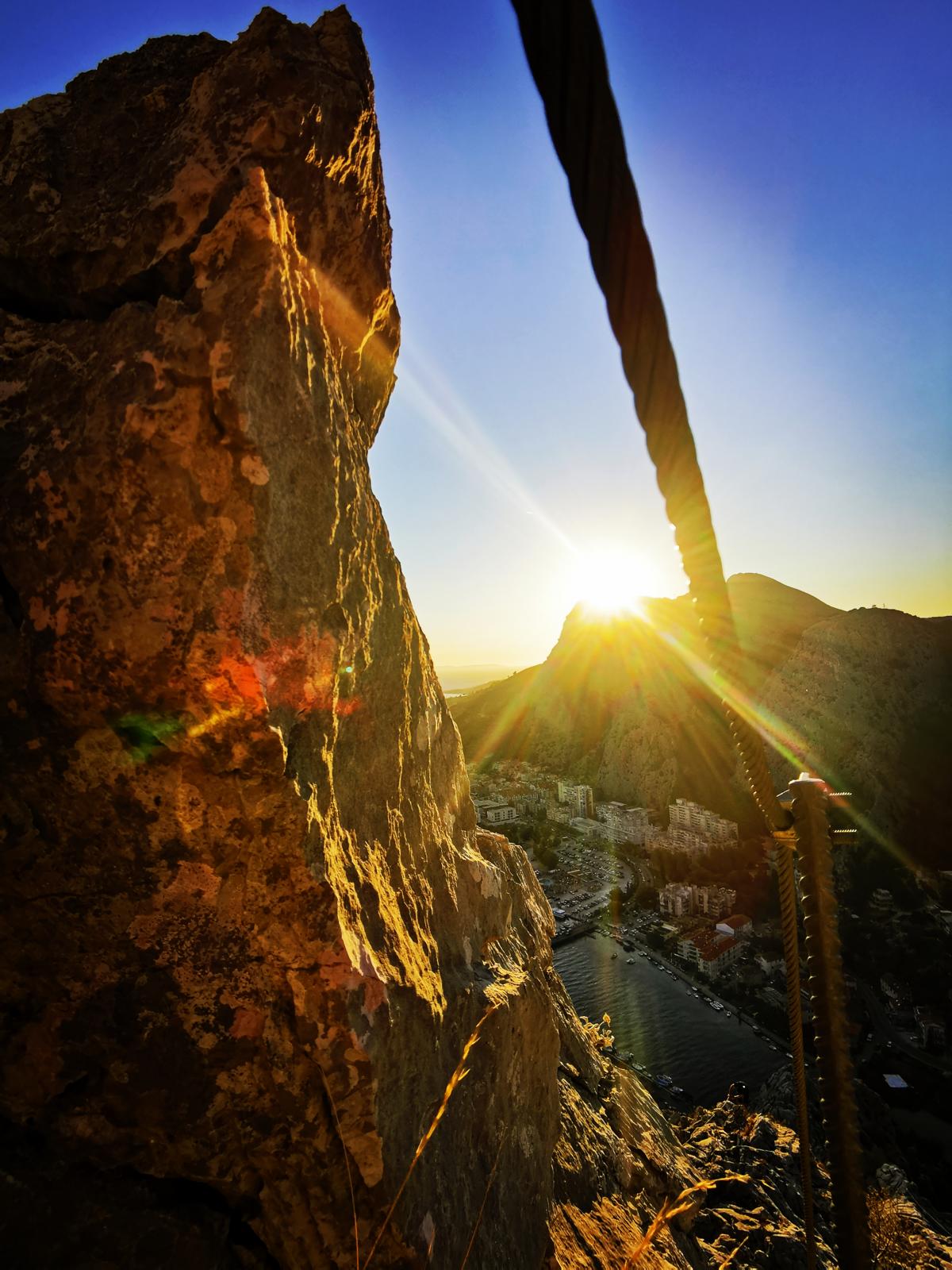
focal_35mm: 17
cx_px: 476
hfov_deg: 74.7
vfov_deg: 91.0
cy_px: 635
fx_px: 623
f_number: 2.2
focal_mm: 2.26
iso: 50
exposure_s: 1/1458
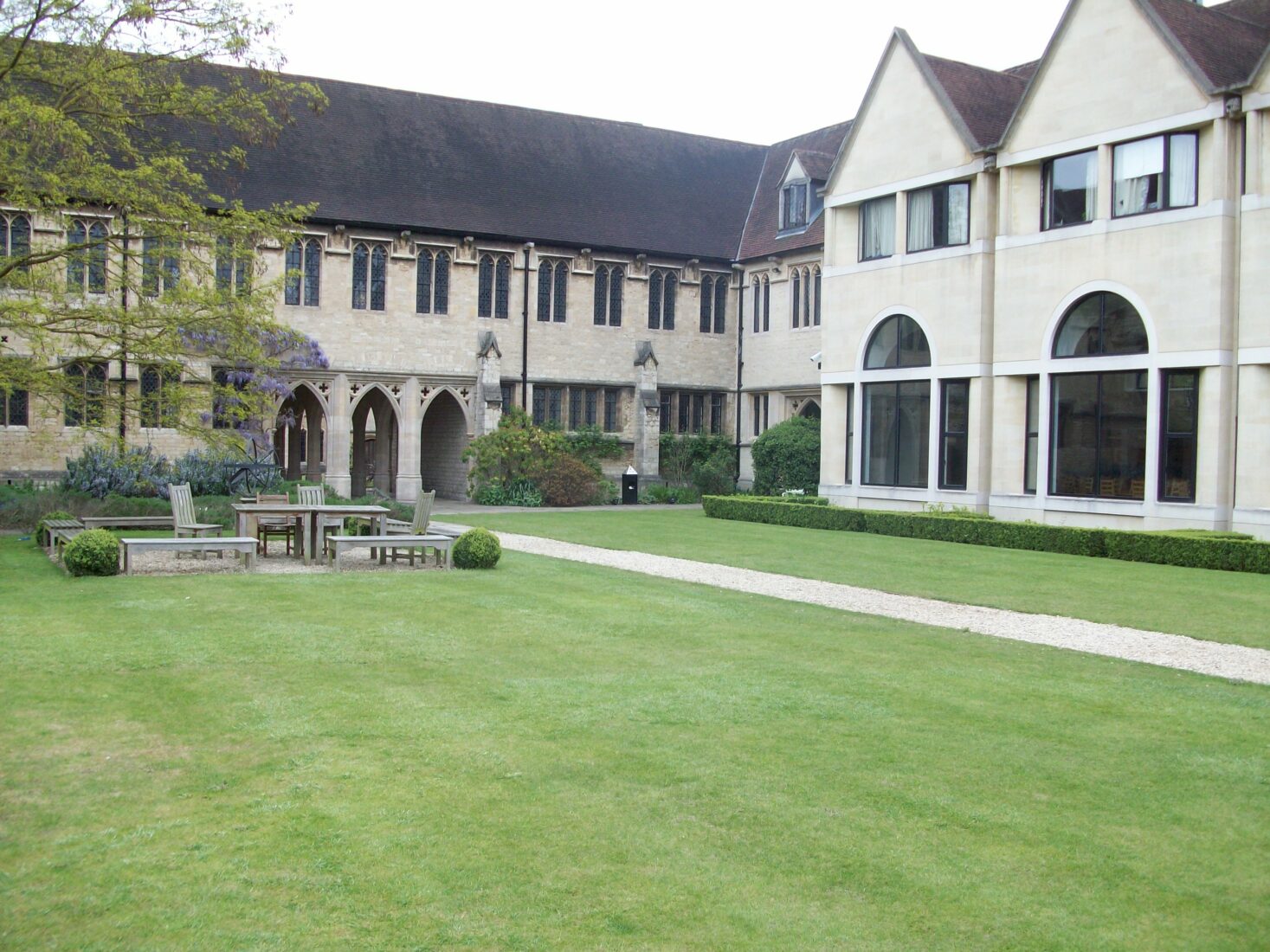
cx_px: 635
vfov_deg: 41.8
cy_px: 476
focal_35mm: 34
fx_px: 1247
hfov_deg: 54.0
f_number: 2.8
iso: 64
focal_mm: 5.7
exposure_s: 1/199
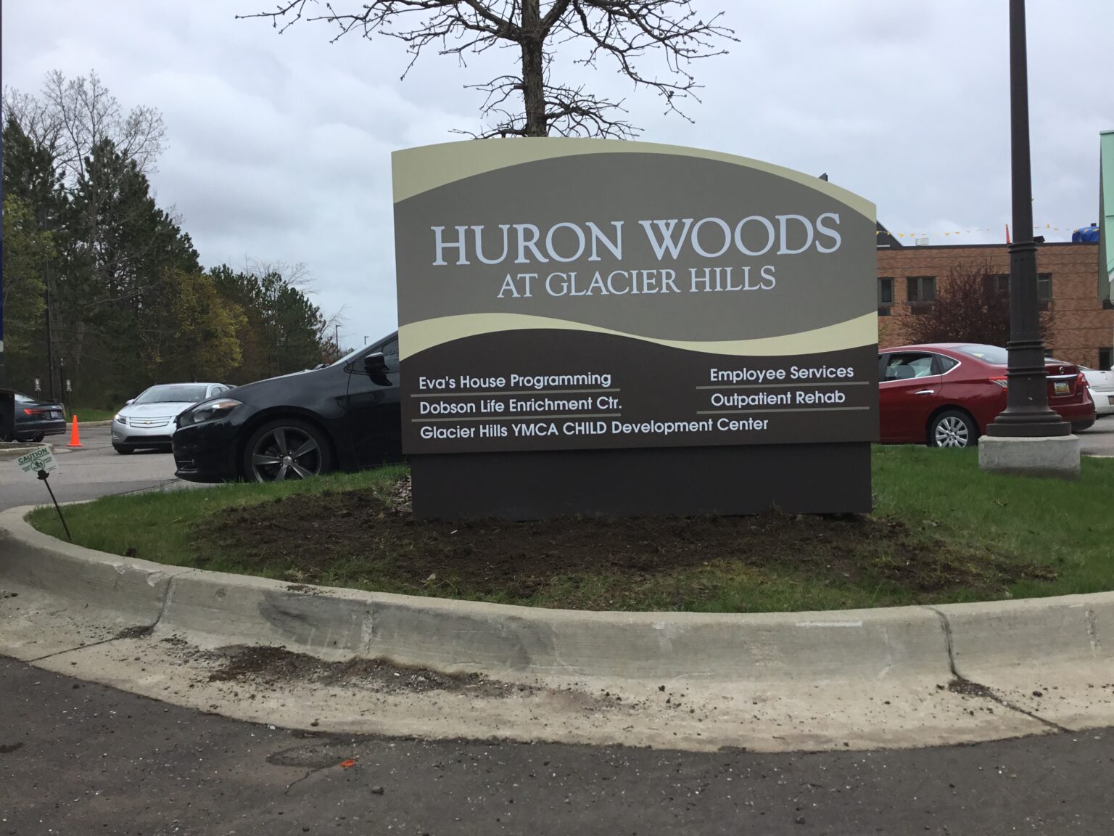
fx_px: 998
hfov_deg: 58.4
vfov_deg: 45.4
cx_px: 557
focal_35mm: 31
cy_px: 418
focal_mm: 3.3
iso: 25
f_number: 2.4
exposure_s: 1/608
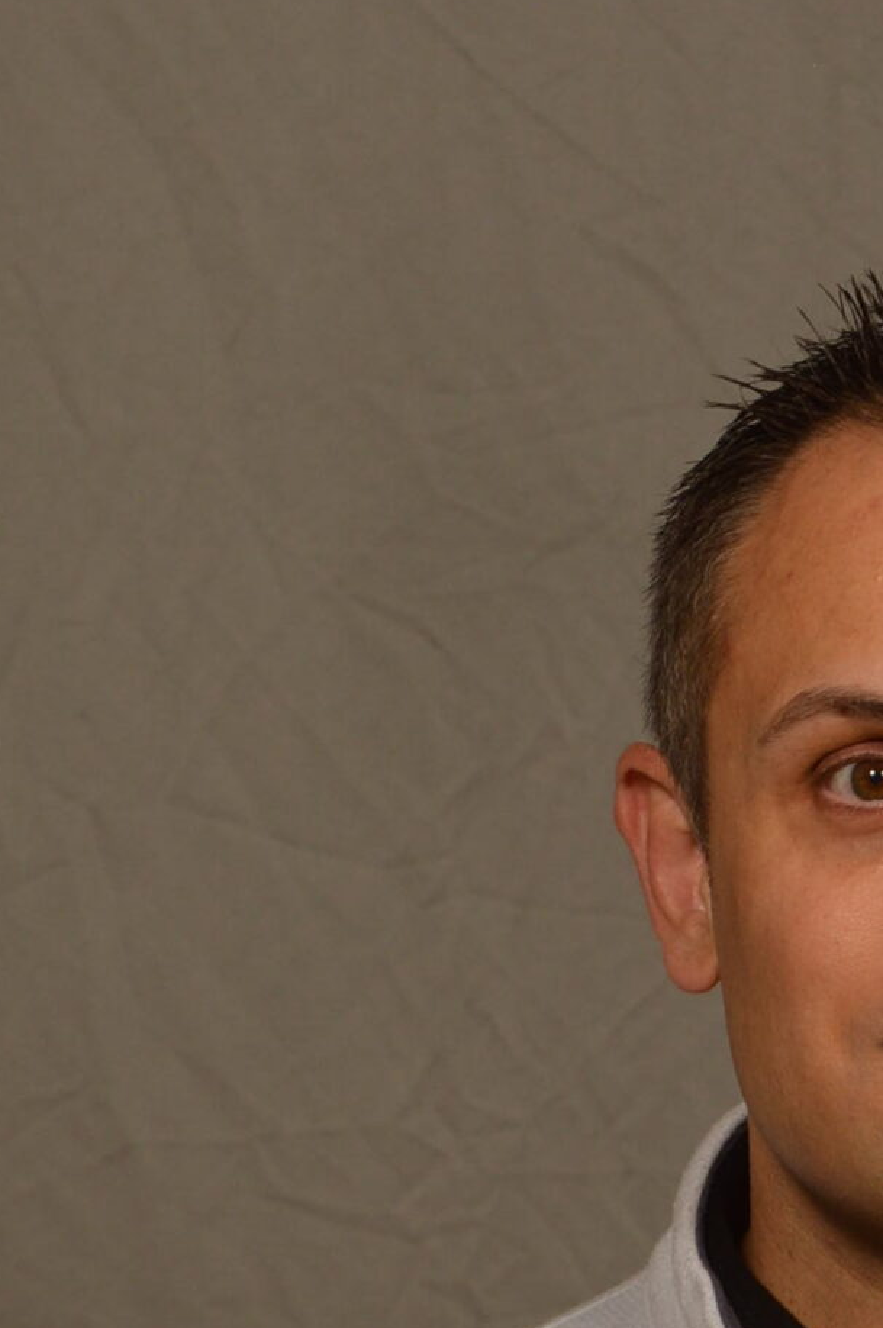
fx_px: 12053
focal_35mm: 327
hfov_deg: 4.2
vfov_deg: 6.3
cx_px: 1015
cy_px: 1476
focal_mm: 78
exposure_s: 1/160
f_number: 7.1
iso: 200
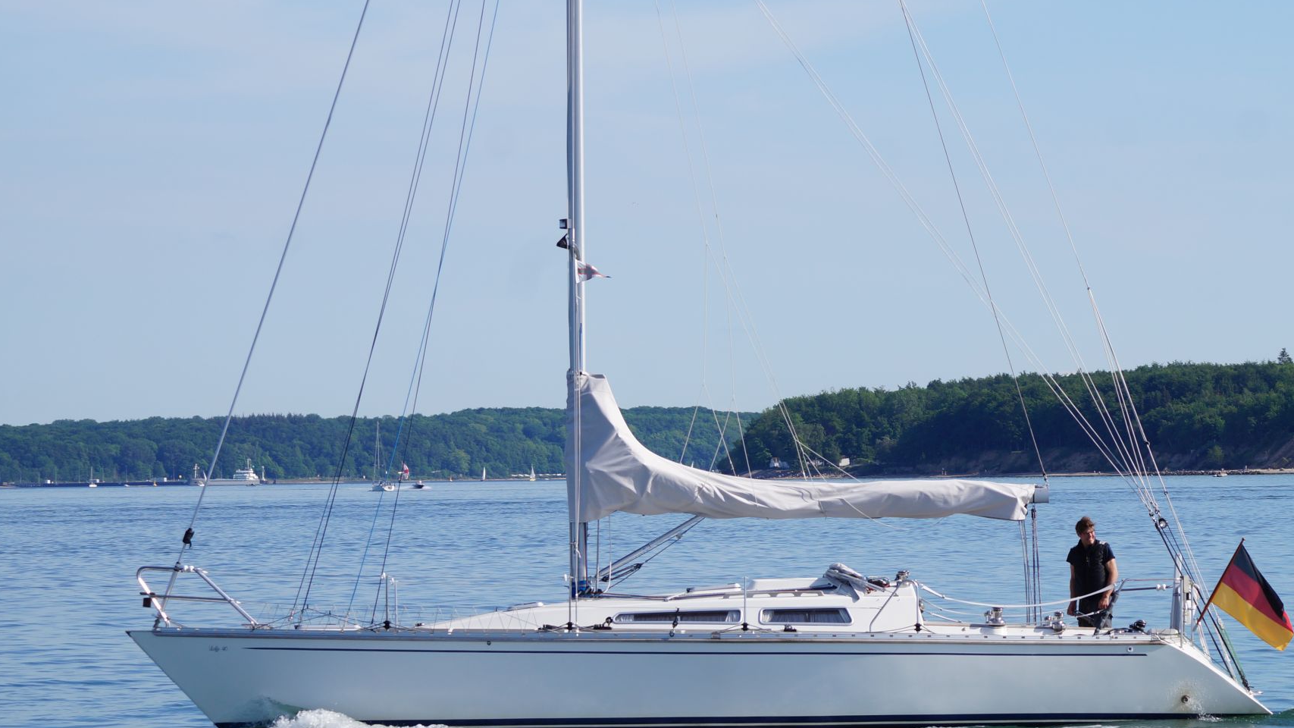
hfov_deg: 13.5
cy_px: 444
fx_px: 5455
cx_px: 724
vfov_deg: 7.6
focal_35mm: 159
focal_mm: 90
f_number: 9
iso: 100
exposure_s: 1/320
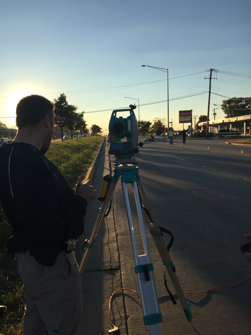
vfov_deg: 61.7
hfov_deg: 48.2
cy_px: 168
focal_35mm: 29
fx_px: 280
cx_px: 126
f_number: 2.2
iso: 32
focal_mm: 4.15
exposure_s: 1/1883
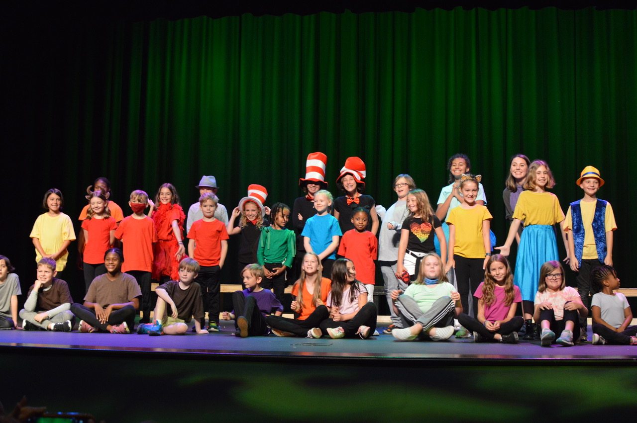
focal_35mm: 52
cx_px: 318
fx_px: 928
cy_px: 212
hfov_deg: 37.9
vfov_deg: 25.7
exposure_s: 1/80
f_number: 4.5
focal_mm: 35
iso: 1600
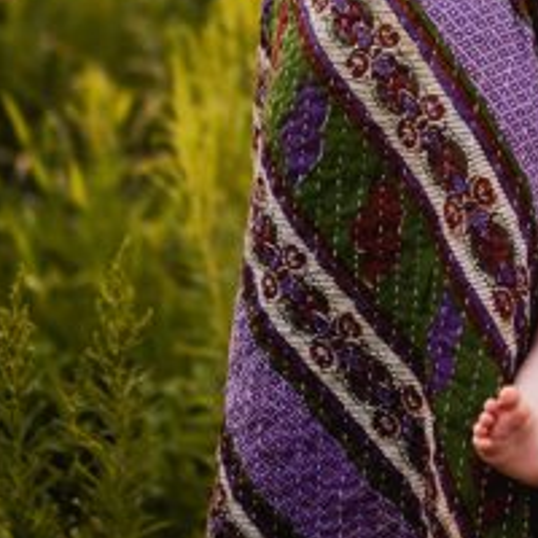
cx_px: 745
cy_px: -42
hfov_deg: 10.0
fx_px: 3007
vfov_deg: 10.1
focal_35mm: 171
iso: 125
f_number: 1.4
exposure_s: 1/800
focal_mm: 35
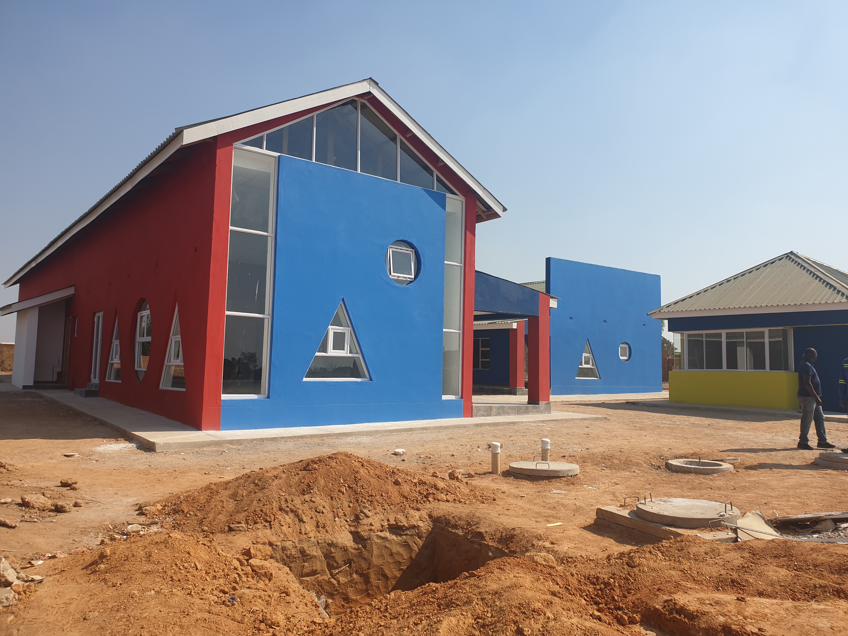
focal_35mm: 26
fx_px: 637
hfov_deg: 67.3
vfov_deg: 53.1
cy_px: 318
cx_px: 424
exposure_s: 1/1919
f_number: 2.4
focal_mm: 4.3
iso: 50
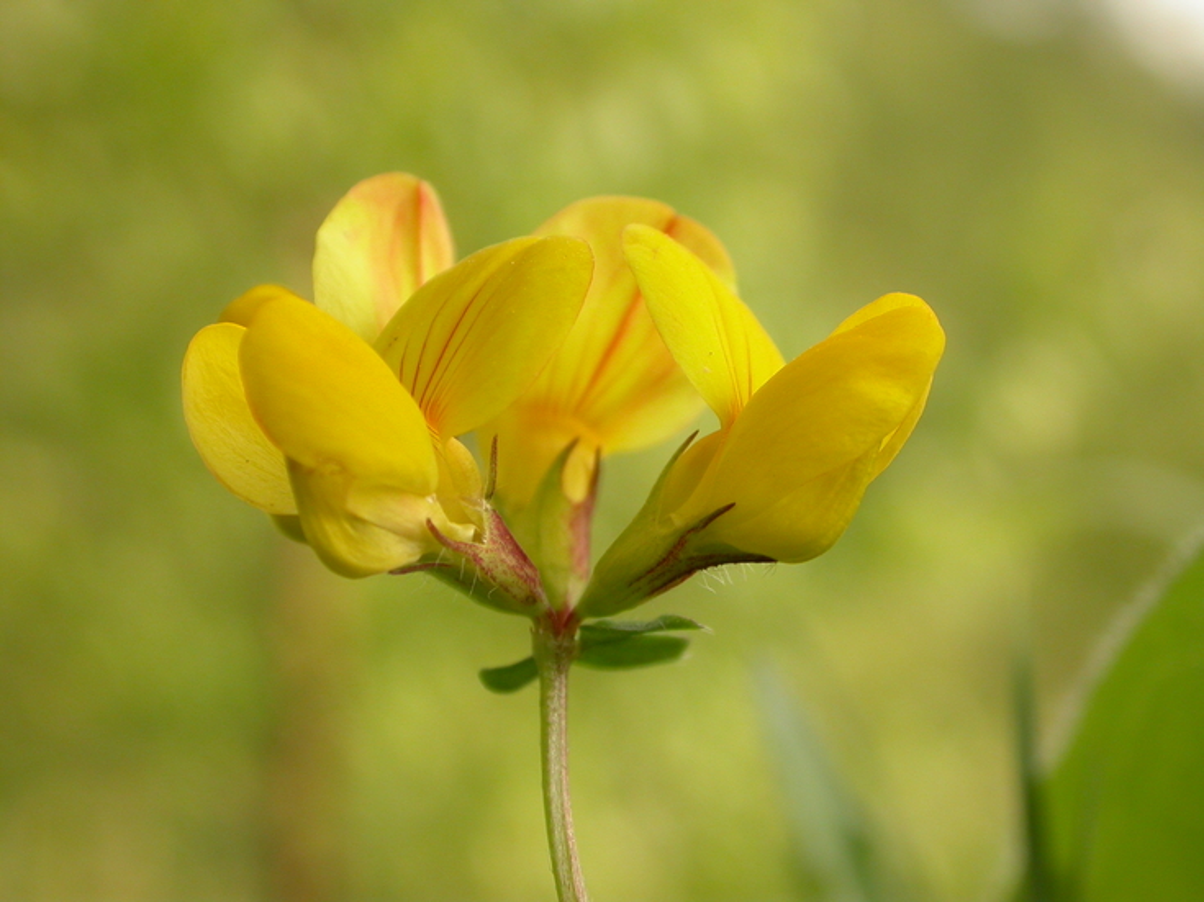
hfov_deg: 23.3
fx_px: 2921
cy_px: 451
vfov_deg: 17.6
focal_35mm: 84
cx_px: 602
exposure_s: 1/353
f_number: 3.6
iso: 100
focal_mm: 17.5
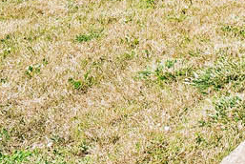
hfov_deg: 13.9
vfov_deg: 11.6
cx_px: 576
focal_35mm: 107
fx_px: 729
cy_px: -155
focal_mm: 17
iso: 125
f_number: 5.6
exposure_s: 1/500
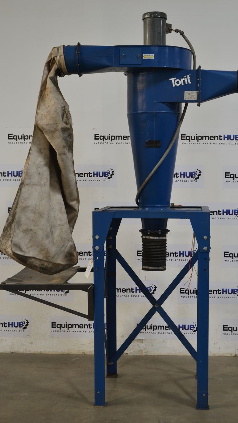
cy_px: 212
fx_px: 707
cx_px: 129
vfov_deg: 33.3
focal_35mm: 63
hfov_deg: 19.1
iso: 400
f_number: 5.3
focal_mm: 40
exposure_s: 1/30
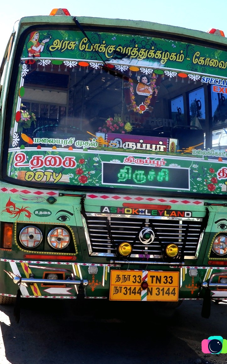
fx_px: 594
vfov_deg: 34.0
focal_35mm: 60
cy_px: 182
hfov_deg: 21.6
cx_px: 108
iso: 80
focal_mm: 7.5
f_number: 6.3
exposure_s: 1/100
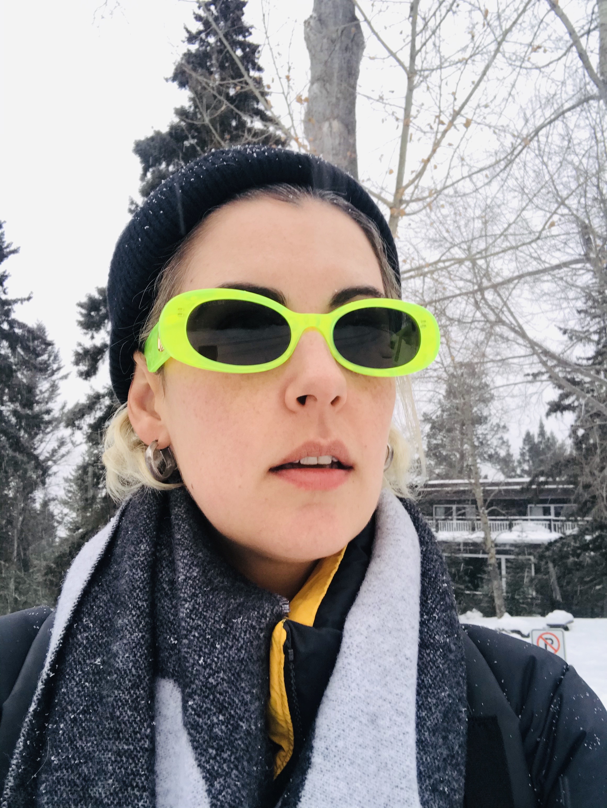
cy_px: 404
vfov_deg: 56.8
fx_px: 747
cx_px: 304
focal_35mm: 32
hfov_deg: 44.2
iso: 32
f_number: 2.2
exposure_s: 1/60
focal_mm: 2.87
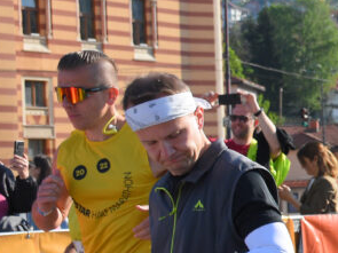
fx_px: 1376
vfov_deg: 10.5
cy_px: 171
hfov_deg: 12.8
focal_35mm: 141
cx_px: 598
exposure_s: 1/3200
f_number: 5
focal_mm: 24
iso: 800
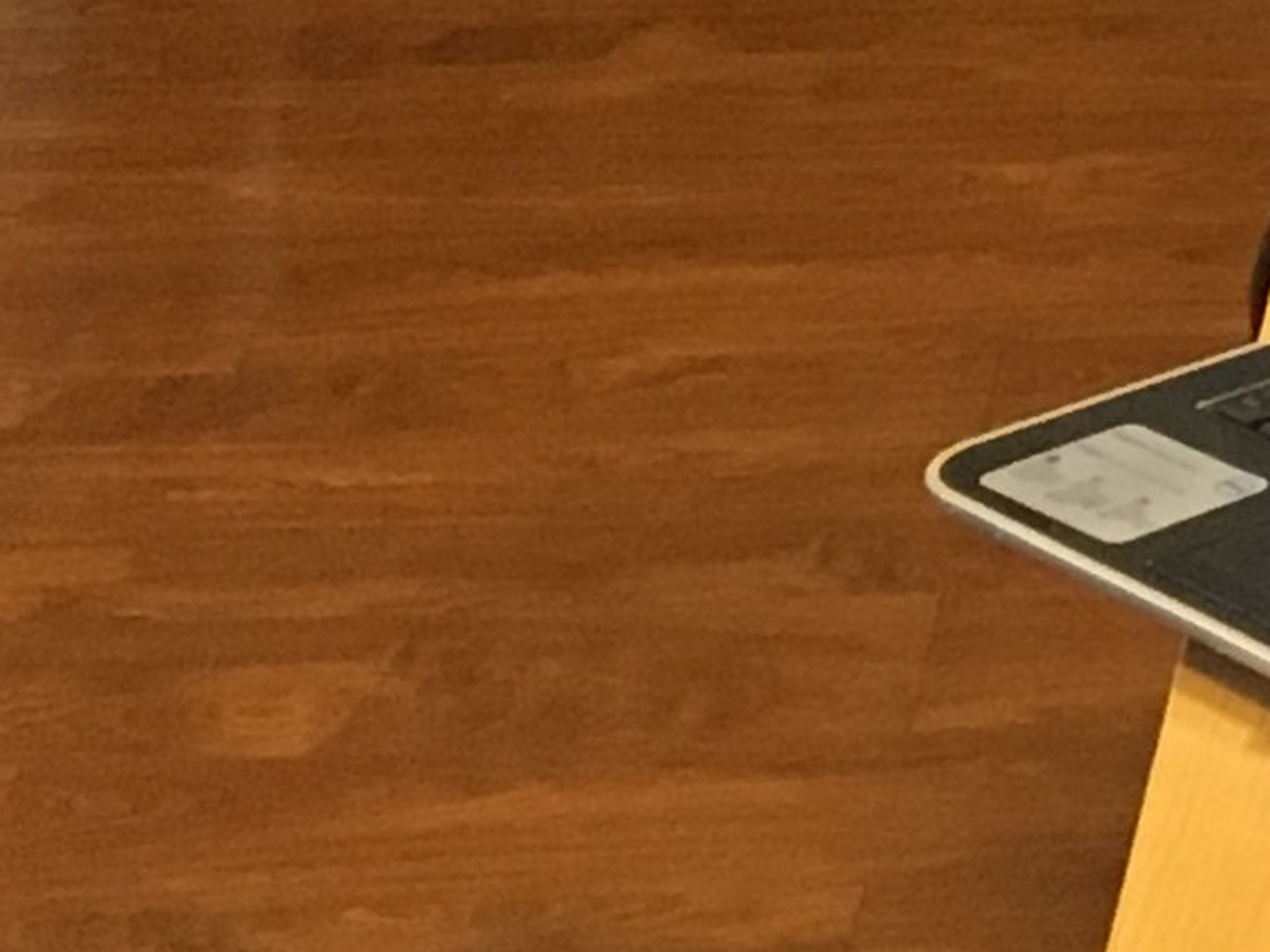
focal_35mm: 195
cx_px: 2358
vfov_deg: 6.8
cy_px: -2037
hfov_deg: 9.6
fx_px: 7154
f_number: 2.2
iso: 200
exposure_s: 1/33
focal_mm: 4.15
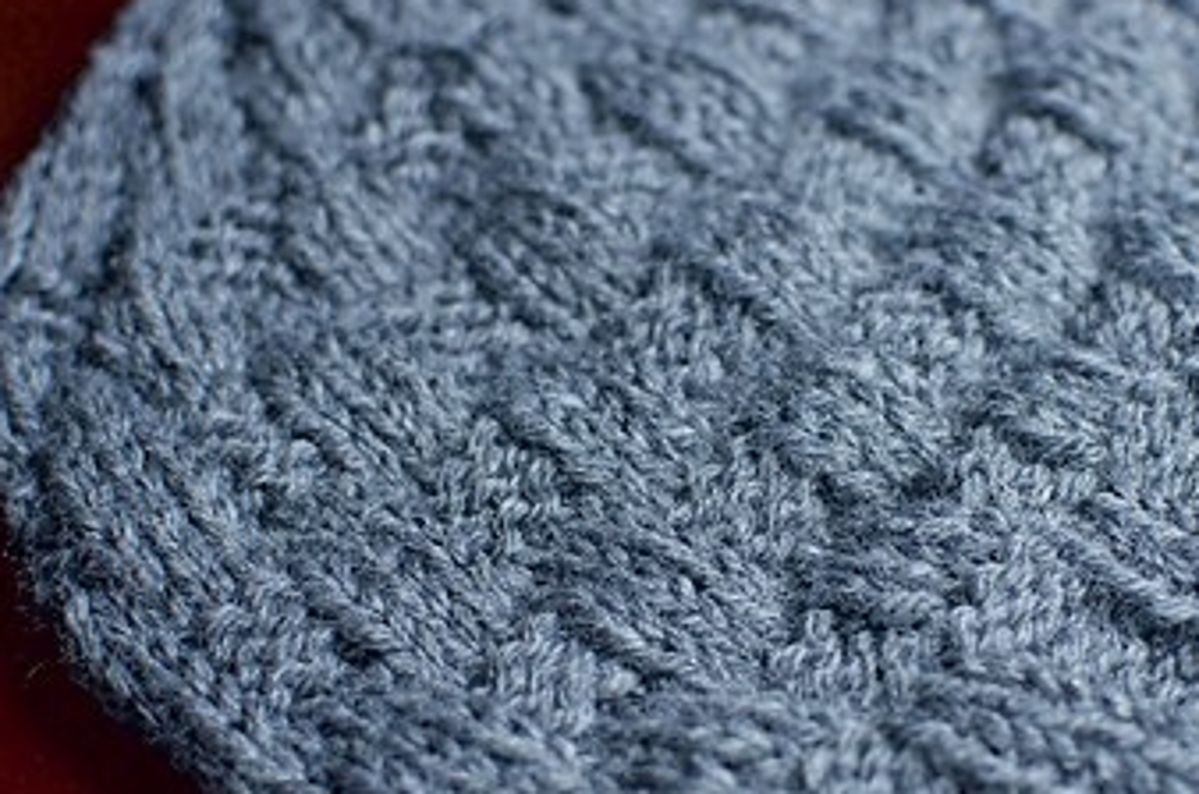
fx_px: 2584
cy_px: 454
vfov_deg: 17.5
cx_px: 770
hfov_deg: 26.0
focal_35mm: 78
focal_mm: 35
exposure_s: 1/125
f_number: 3.2
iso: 640
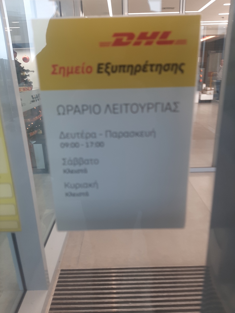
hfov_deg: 51.4
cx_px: 118
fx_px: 244
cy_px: 156
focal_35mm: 27
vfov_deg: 65.3
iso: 80
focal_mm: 3.93
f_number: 1.7
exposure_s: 1/50
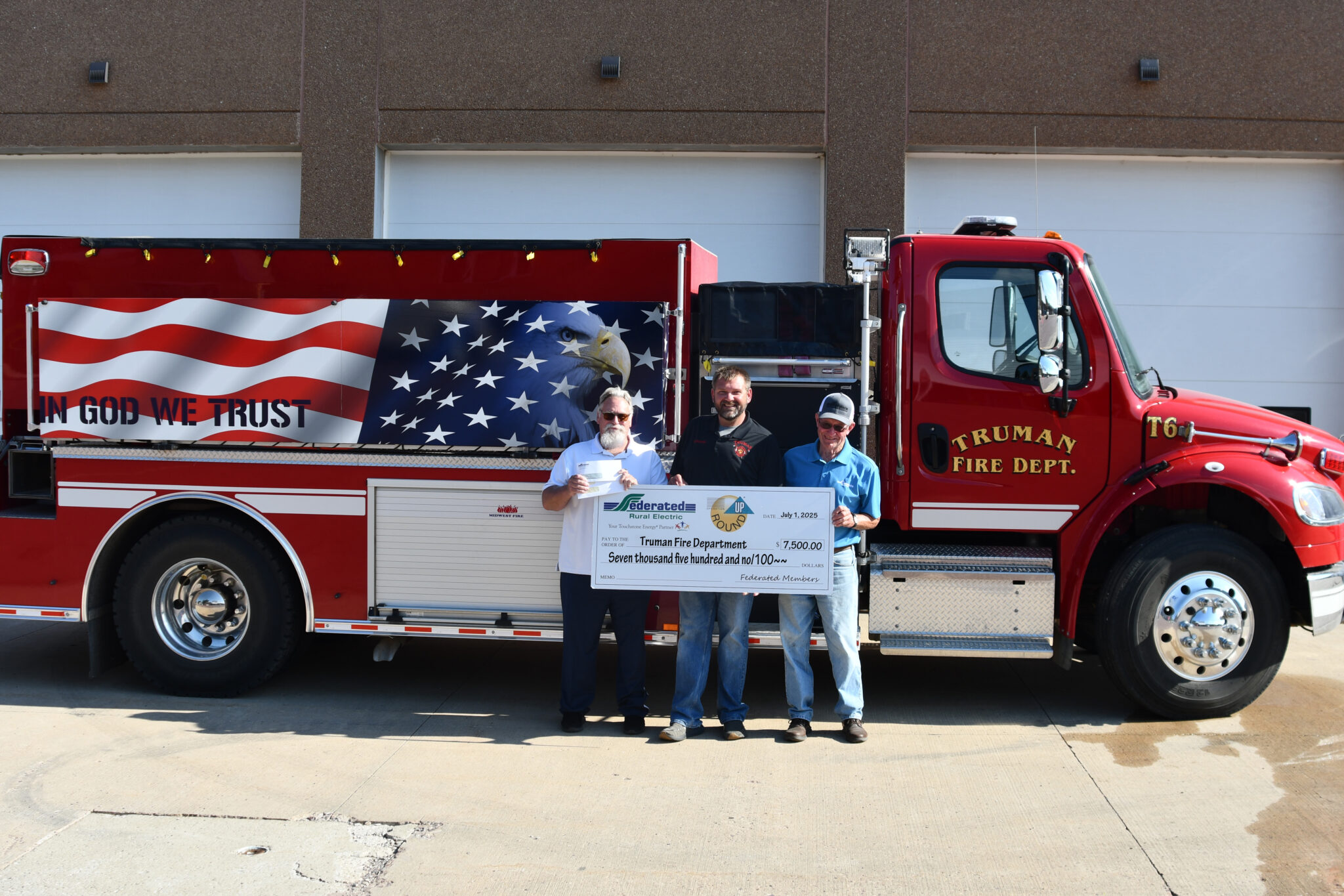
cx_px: 672
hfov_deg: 46.4
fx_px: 1568
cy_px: 448
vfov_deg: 31.9
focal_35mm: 42
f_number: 8
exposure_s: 1/250
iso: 100
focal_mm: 28
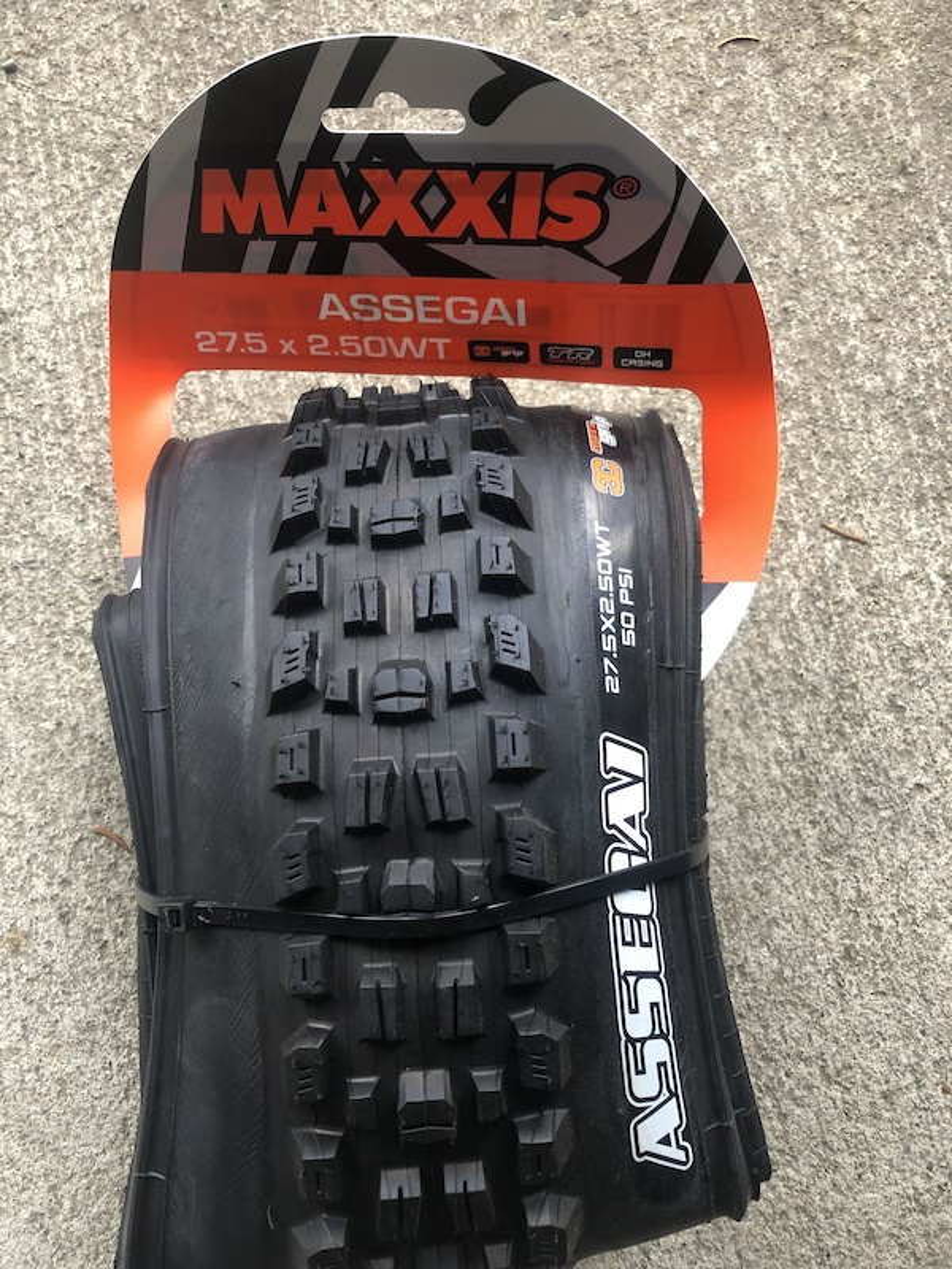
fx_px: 1027
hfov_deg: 49.7
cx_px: 476
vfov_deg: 63.4
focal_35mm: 28
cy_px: 634
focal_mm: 3.99
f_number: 1.8
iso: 40
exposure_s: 1/24
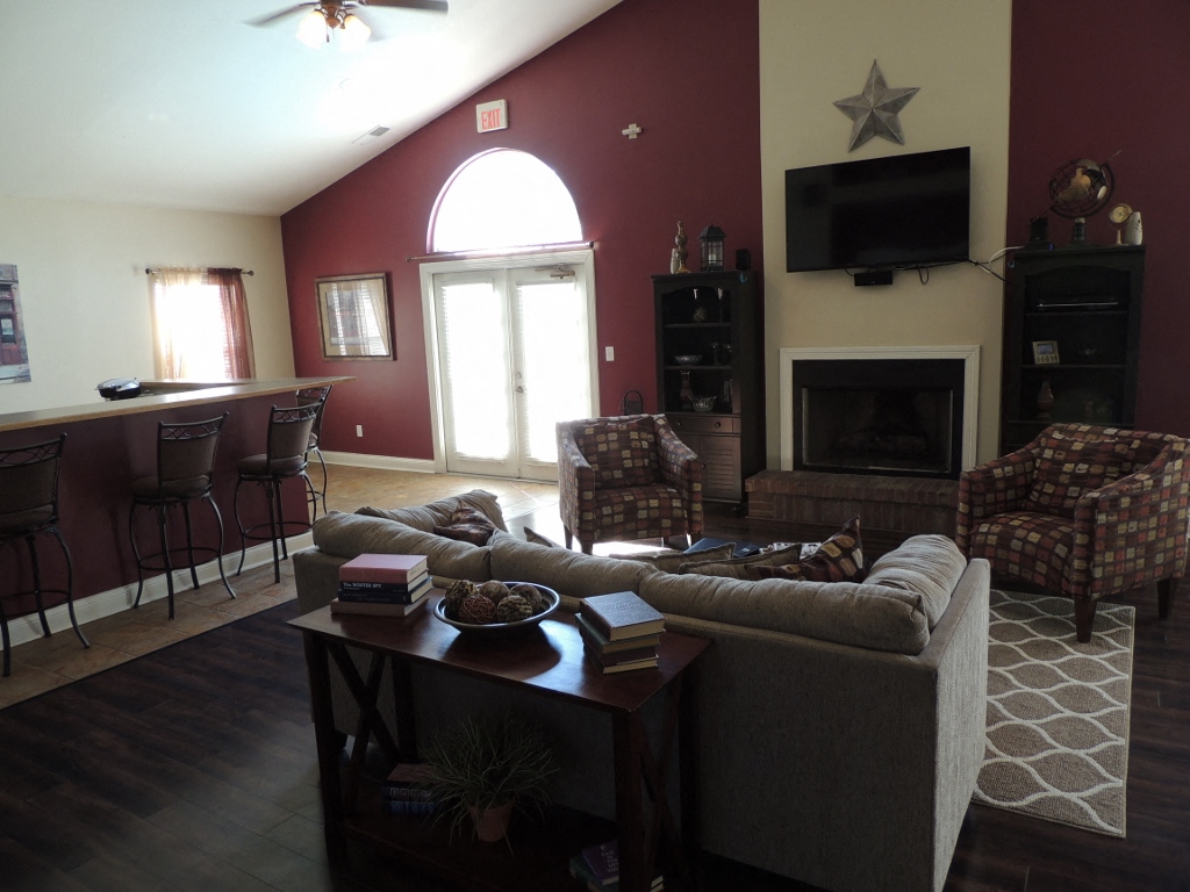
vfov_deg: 56.8
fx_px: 825
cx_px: 595
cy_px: 446
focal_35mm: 24
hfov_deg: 71.6
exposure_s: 1/30
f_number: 3
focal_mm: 4.3
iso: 125
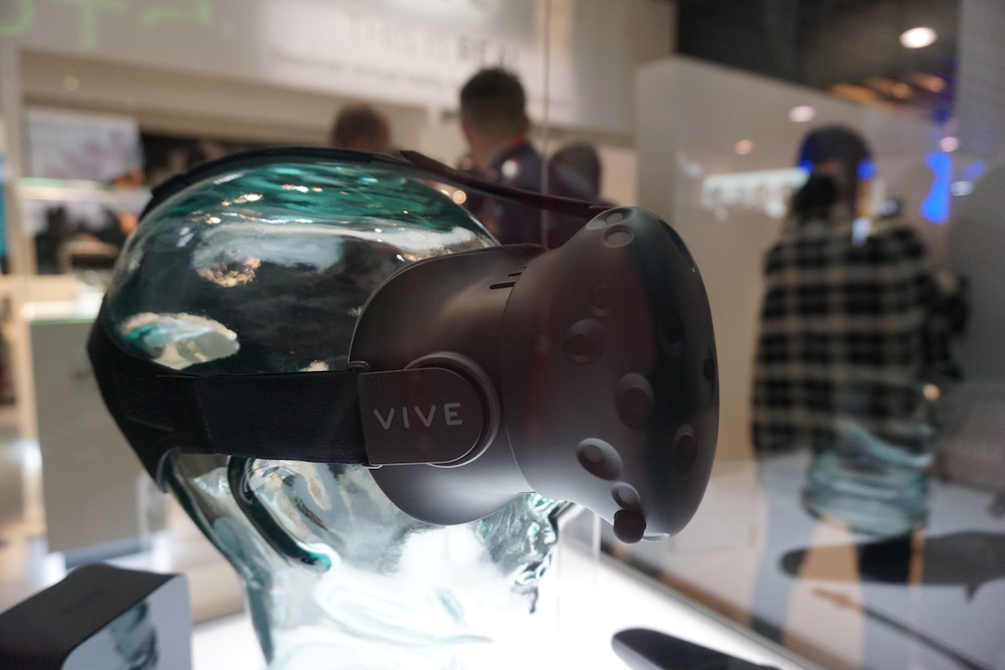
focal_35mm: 24
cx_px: 502
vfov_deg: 53.1
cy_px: 335
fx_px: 670
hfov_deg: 73.7
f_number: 4
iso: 1000
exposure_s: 1/160
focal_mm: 16
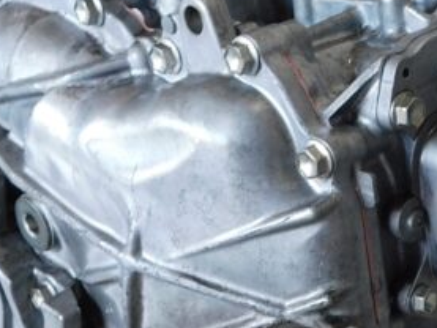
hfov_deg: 22.4
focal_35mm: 85
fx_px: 1074
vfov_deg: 17.4
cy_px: 202
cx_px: 405
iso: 200
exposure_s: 1/30
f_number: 3
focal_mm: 4
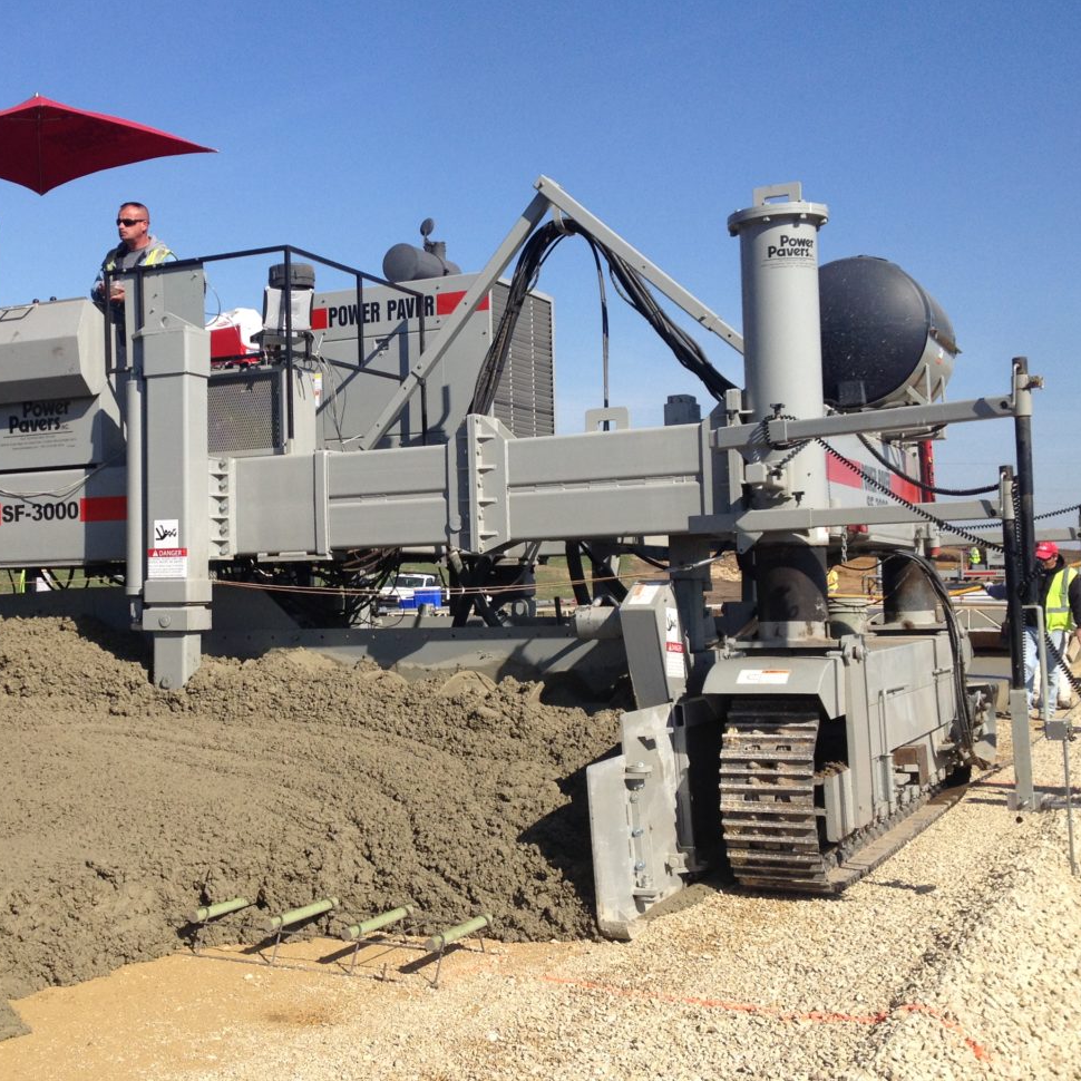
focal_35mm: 49
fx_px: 1731
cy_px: 528
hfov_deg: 34.2
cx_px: 324
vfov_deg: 34.7
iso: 64
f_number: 2.4
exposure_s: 1/2123
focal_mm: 4.28
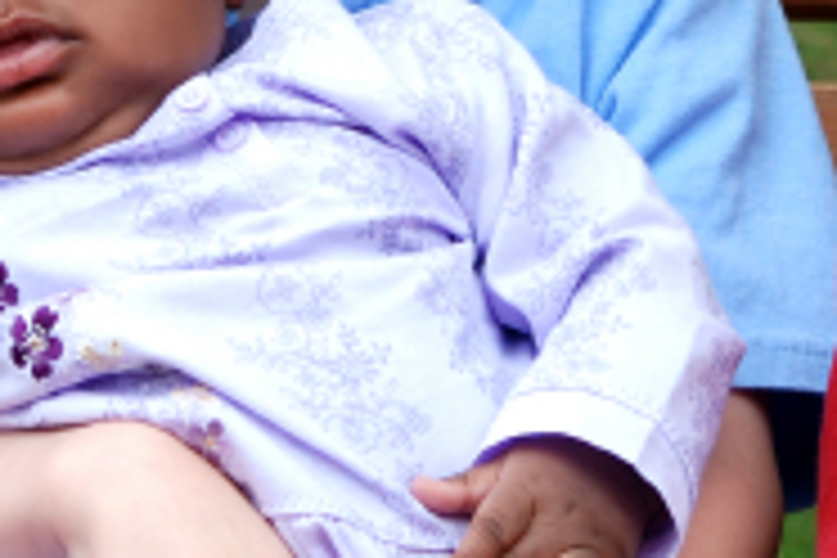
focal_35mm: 239
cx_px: 358
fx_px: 5563
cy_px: -227
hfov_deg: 8.6
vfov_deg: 5.7
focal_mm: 35
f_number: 5
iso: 200
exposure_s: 1/100
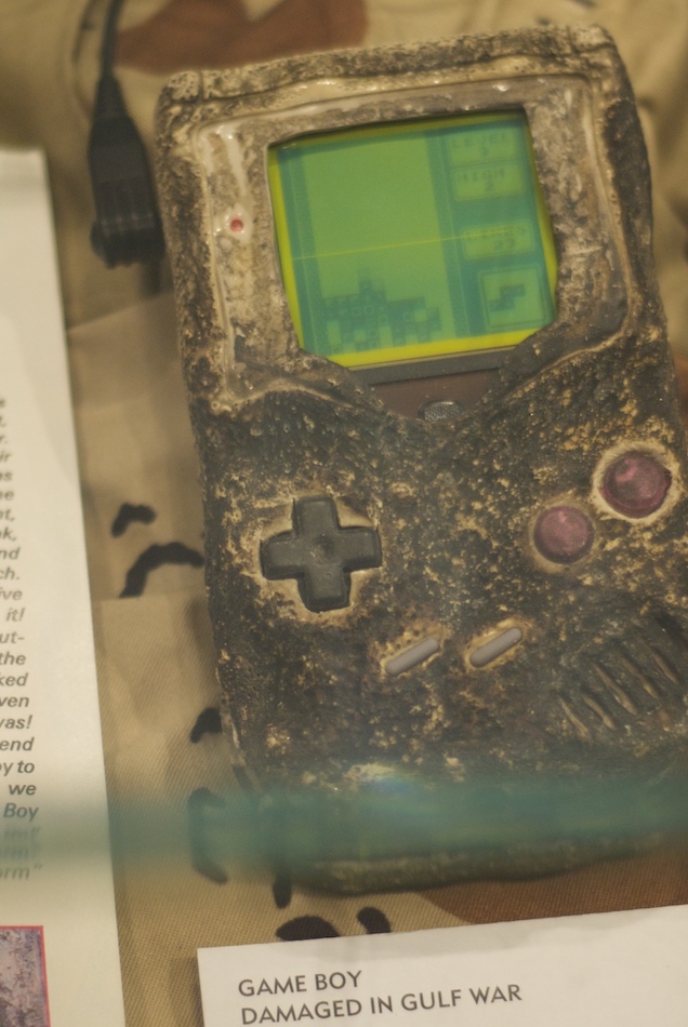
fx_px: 3373
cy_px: 557
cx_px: 369
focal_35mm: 118
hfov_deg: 11.6
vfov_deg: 17.3
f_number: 1.8
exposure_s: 1/80
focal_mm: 50
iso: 560
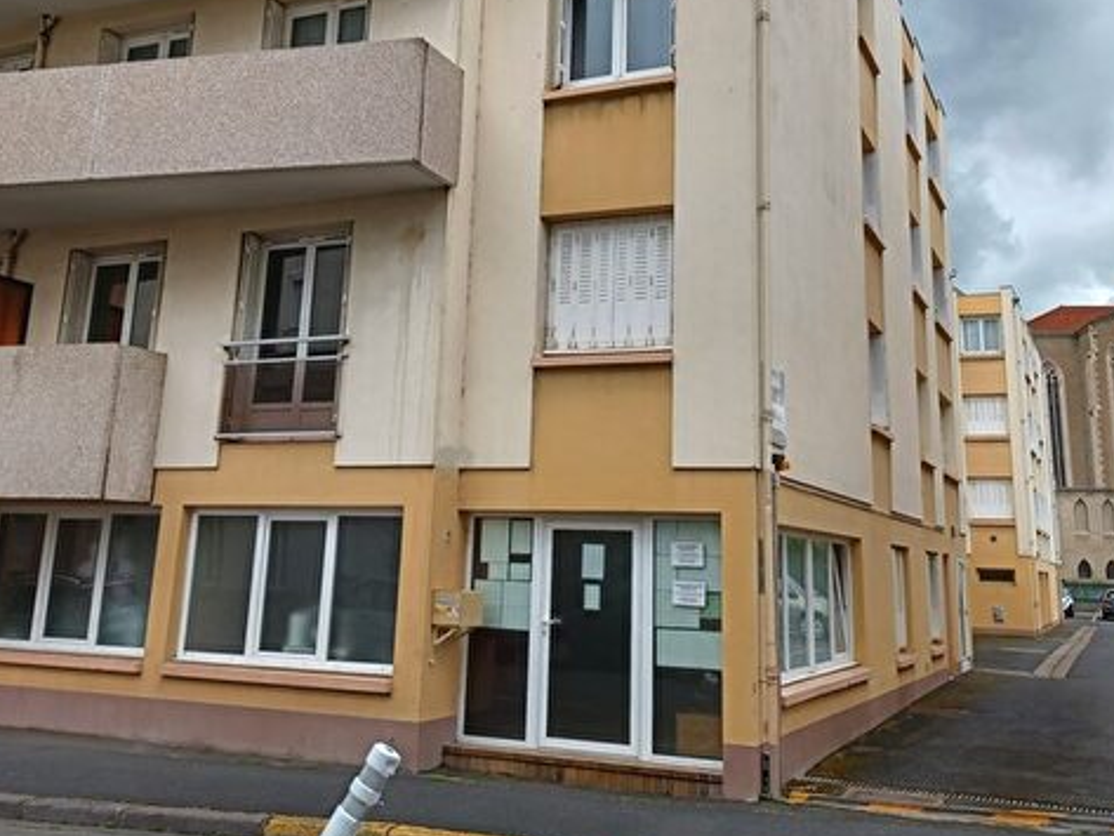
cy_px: 244
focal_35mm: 37
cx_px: 577
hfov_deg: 50.1
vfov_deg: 38.0
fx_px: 1191
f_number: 1.8
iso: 32
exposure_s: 1/265
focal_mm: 4.6
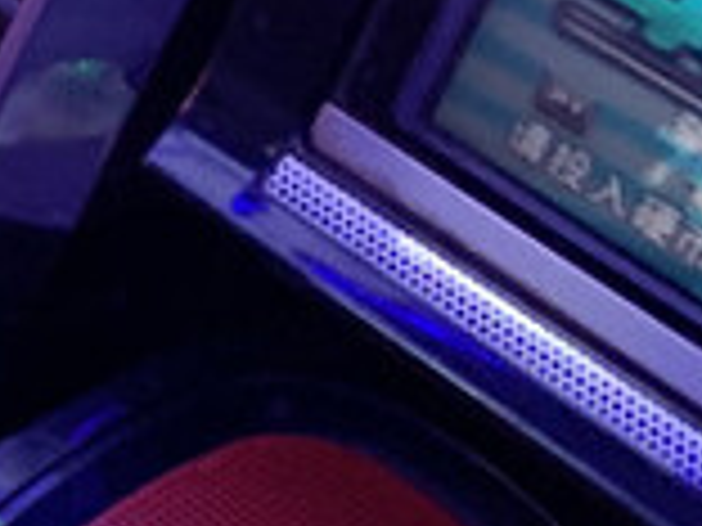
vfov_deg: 7.3
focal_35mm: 200
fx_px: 4056
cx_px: -1746
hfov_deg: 7.8
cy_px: -297
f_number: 1.8
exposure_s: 1/50
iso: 160
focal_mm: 4.25
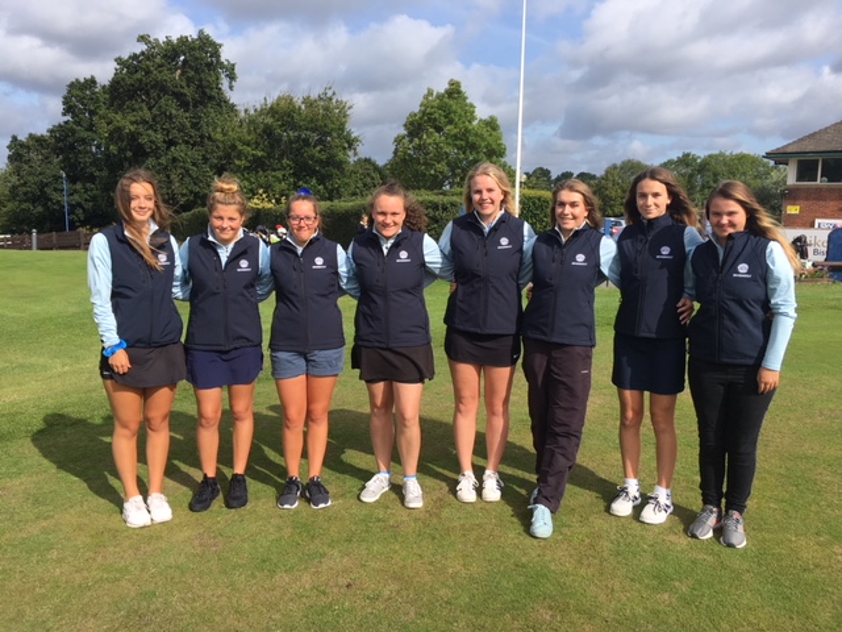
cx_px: 421
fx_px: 705
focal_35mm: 29
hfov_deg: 61.7
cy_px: 316
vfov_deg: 48.2
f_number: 2.2
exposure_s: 1/1508
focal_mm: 4.15
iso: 25
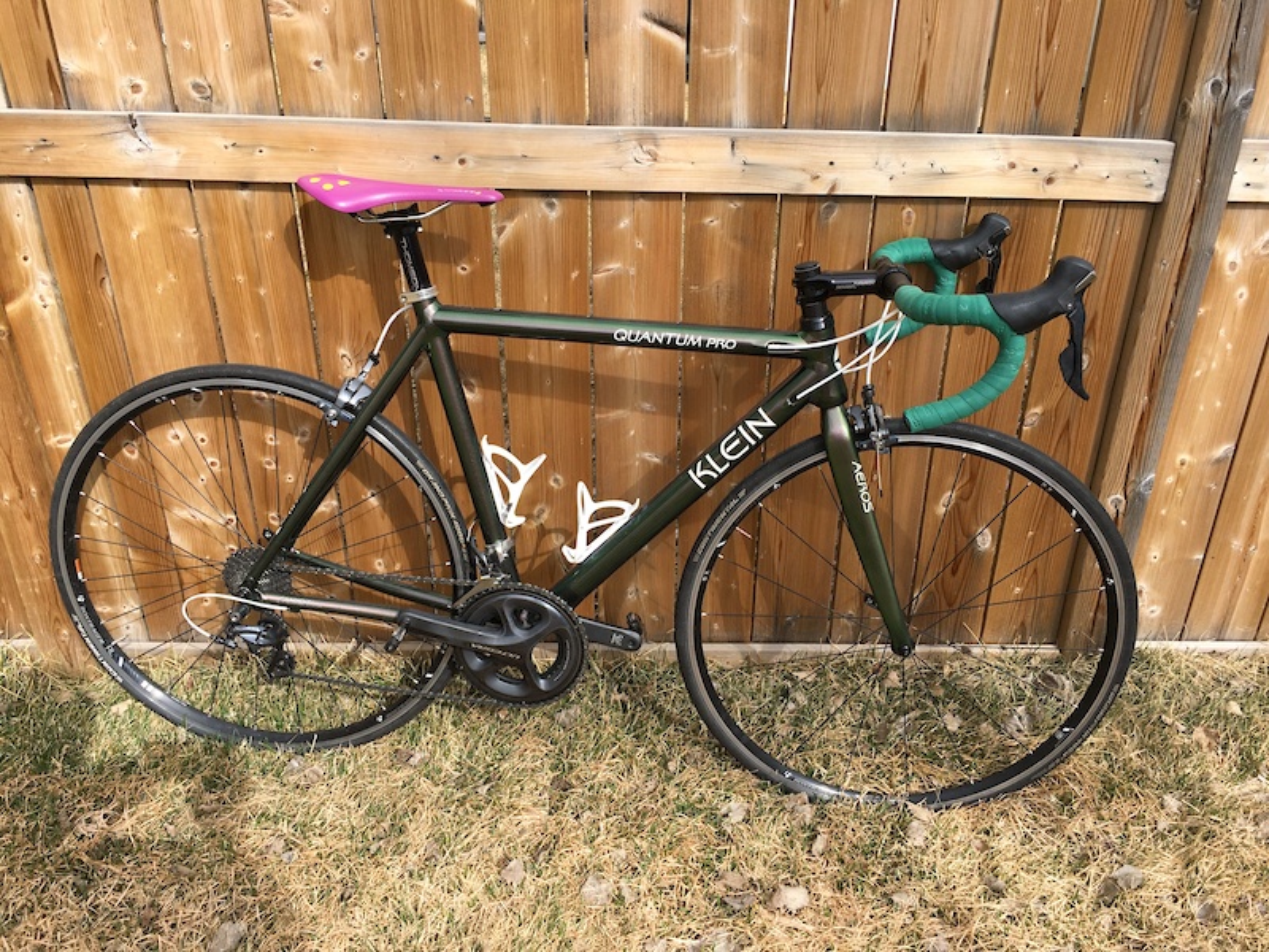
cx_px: 634
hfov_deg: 61.7
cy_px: 476
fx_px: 1063
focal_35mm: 29
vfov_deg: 48.2
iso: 25
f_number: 2.2
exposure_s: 1/574
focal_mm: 4.15
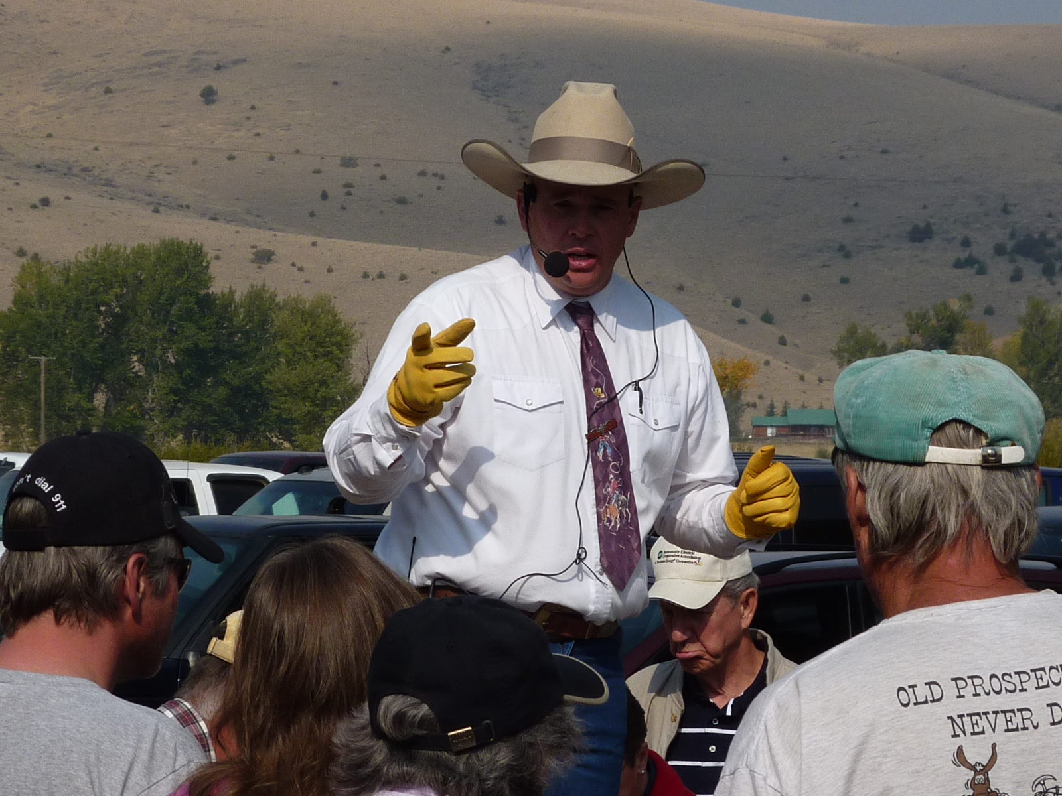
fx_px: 7056
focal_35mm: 230
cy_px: 398
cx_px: 531
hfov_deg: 8.6
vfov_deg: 6.5
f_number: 5.6
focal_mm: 21
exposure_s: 1/800
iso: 80
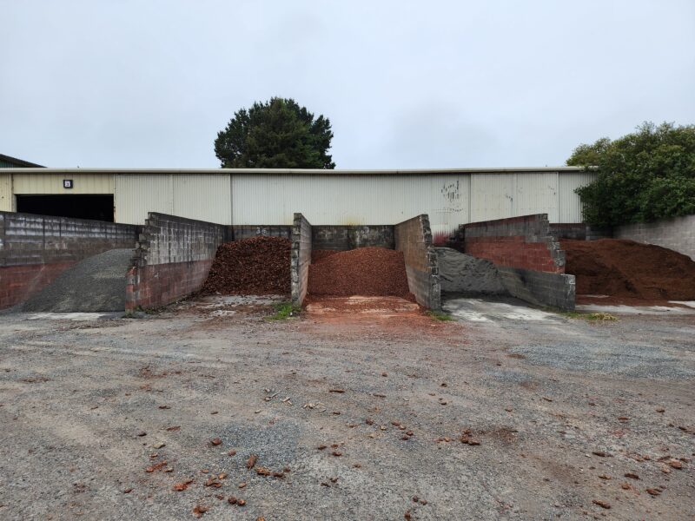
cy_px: 260
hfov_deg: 73.9
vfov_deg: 58.9
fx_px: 462
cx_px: 348
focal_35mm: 23
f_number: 1.8
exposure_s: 1/566
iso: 12
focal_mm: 6.4
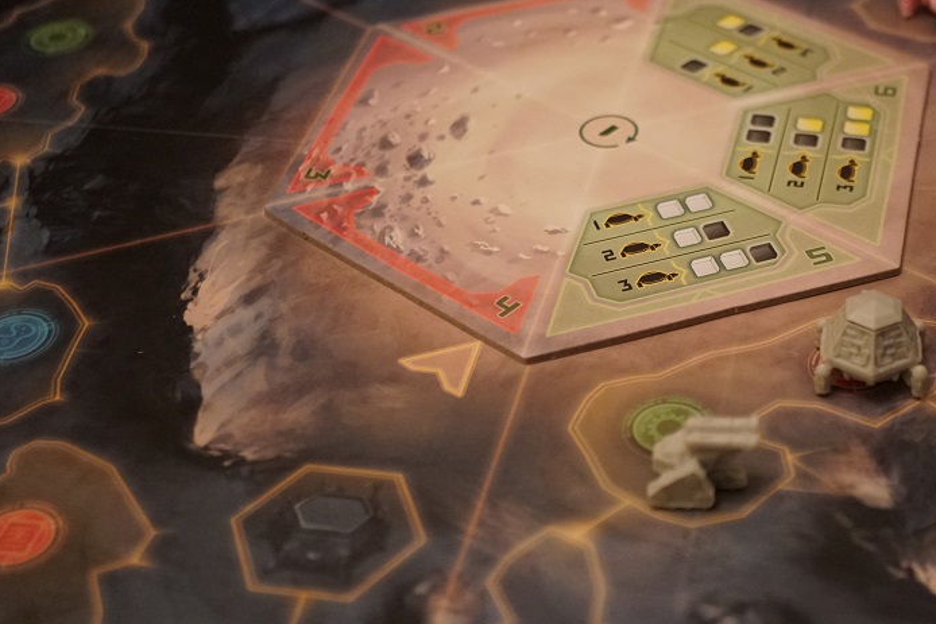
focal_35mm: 70
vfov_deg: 19.5
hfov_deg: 28.5
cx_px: 678
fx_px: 1820
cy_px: 325
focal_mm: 30
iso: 3200
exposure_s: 1/60
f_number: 3.5
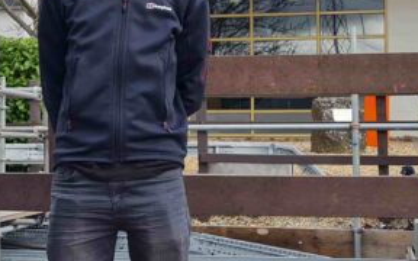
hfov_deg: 20.8
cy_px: 75
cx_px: 39
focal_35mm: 98
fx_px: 1116
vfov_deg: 13.3
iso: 50
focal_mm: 5.4
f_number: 1.8
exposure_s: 1/391
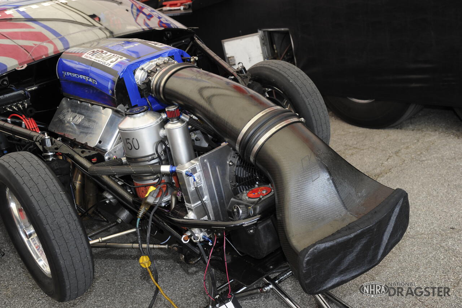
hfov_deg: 44.5
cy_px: 154
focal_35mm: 44
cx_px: 231
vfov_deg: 30.5
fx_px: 564
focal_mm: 44
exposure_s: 1/125
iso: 800
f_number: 5.6
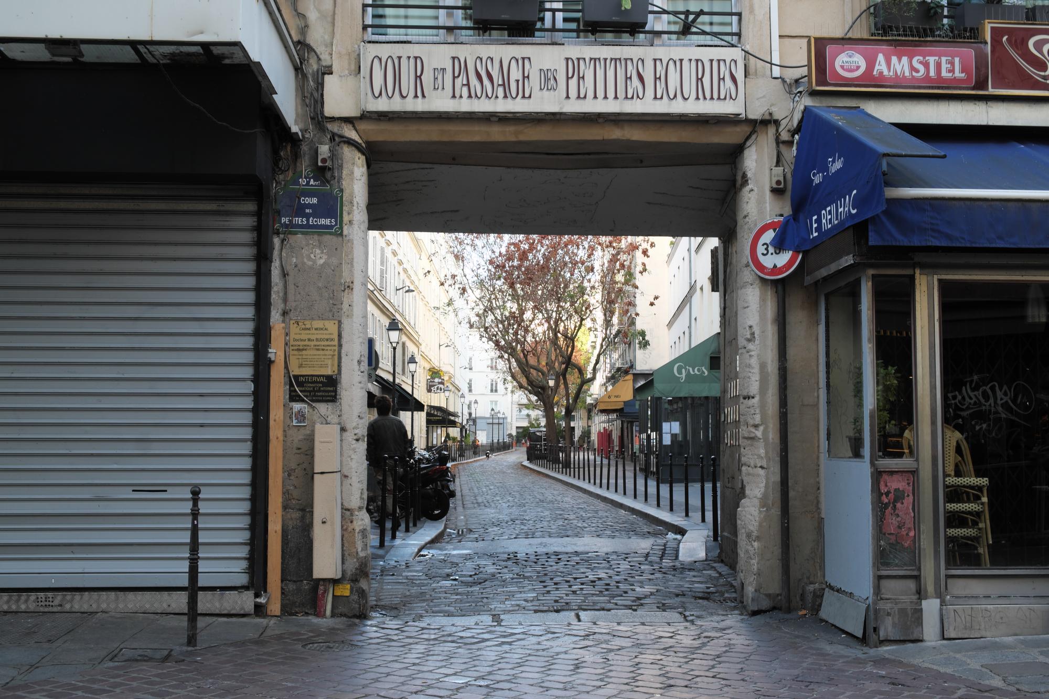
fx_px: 1224
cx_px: 524
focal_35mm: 42
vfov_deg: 31.9
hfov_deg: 46.4
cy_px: 350
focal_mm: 27.7
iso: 200
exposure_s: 1/30
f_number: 8
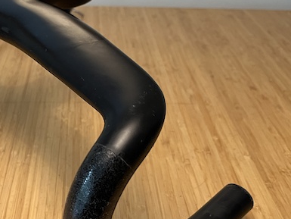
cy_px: 103
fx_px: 454
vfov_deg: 27.0
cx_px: 36
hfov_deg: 33.9
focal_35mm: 54
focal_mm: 5.1
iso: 250
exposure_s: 1/60
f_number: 1.6
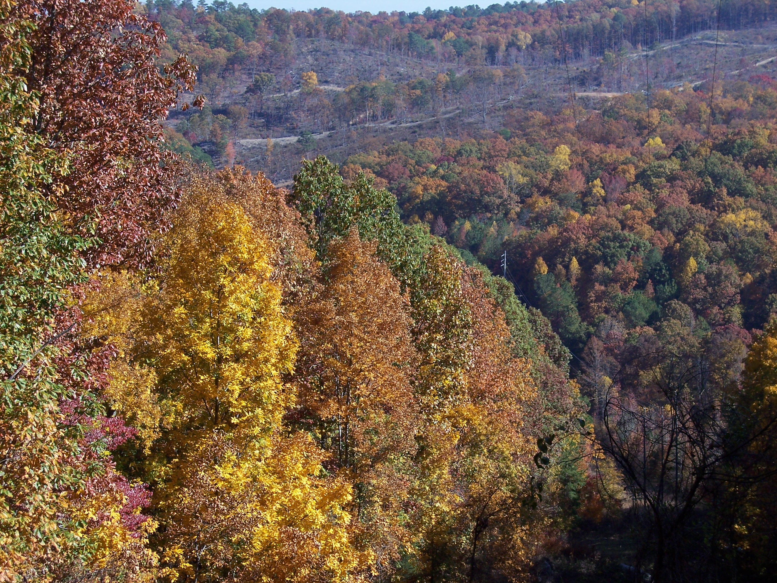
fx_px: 1751
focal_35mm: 78
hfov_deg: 25.0
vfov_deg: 18.9
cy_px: 292
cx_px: 388
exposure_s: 1/350
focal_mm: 16
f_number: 4.8
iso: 100
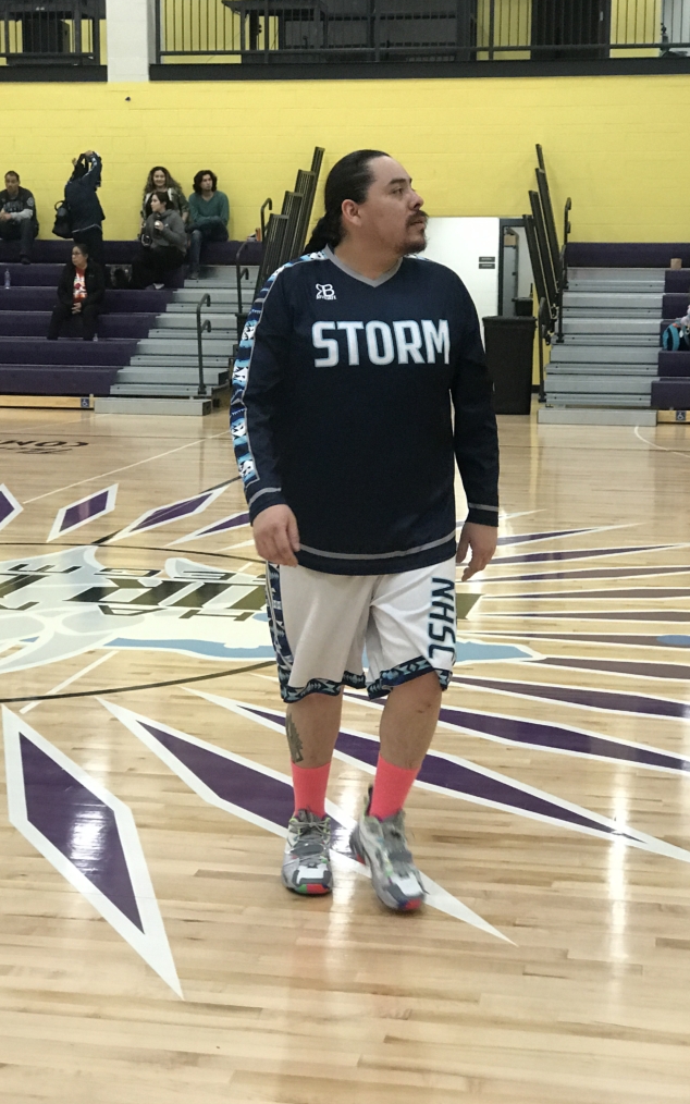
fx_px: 1835
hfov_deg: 21.3
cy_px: 552
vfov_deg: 33.5
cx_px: 357
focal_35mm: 61
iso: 160
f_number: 2.8
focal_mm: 6.6
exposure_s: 1/60
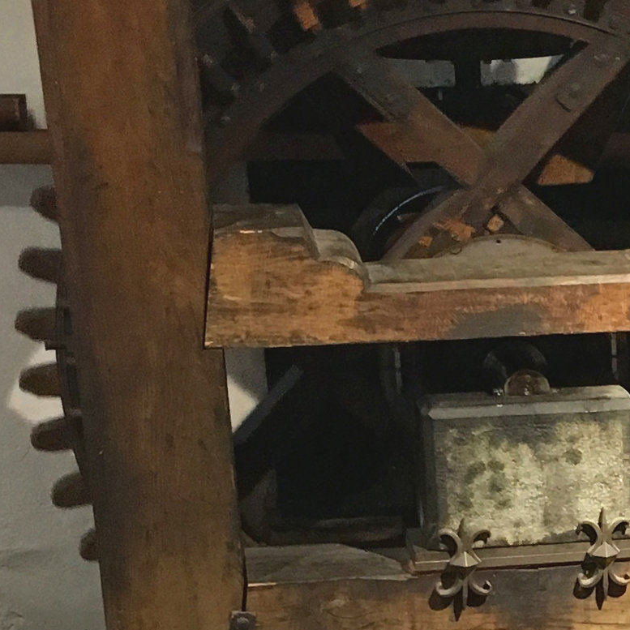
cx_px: 831
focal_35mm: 110
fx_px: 2265
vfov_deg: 15.4
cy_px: 716
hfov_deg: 15.1
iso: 200
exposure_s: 1/30
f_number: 2.2
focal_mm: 4.15
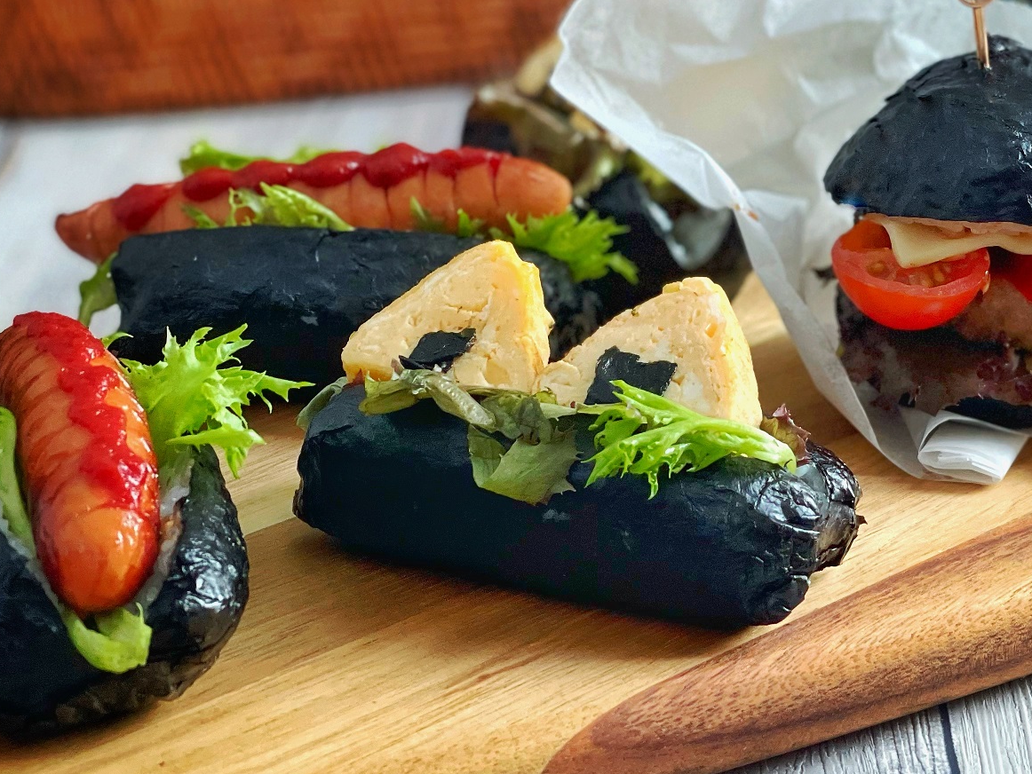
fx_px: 3310
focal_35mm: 111
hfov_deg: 17.6
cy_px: 328
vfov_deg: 13.3
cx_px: 839
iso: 200
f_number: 2.2
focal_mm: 7.5
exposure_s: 1/121
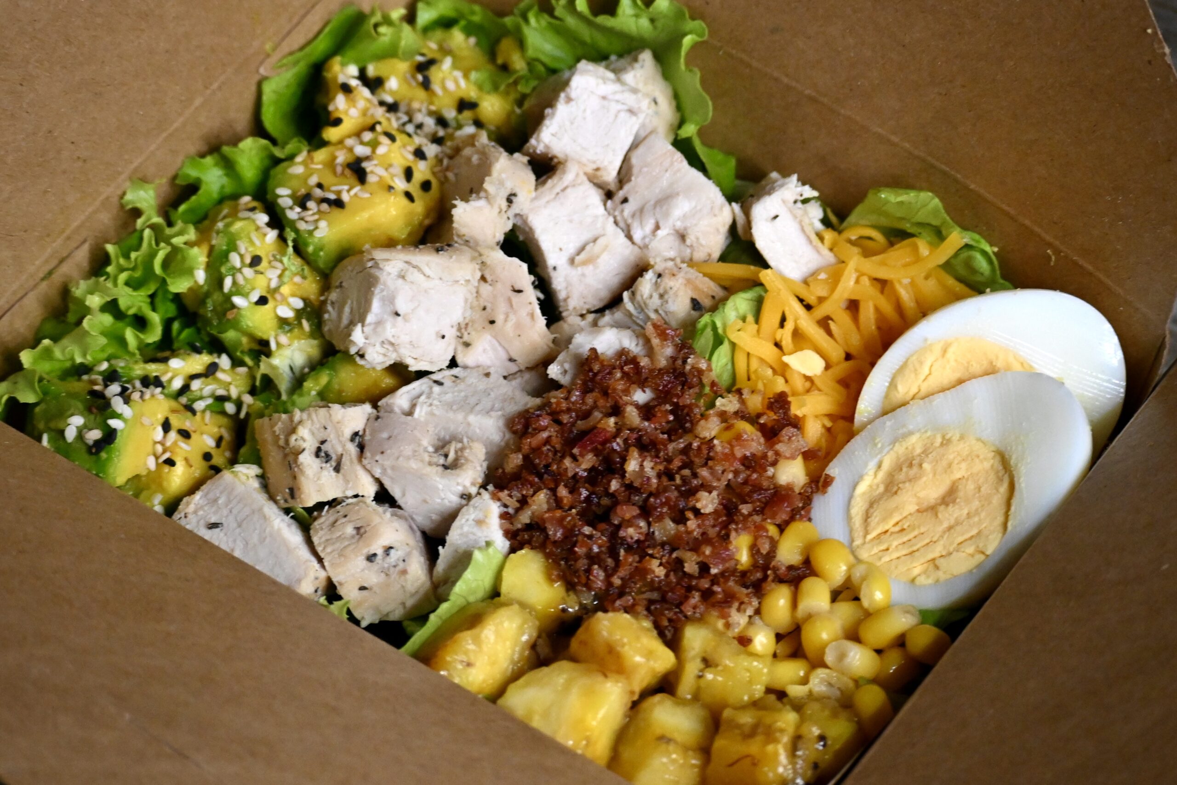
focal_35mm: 84
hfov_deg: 24.2
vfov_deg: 16.3
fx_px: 2746
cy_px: 392
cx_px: 588
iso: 3200
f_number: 4.5
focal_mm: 56
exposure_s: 1/125
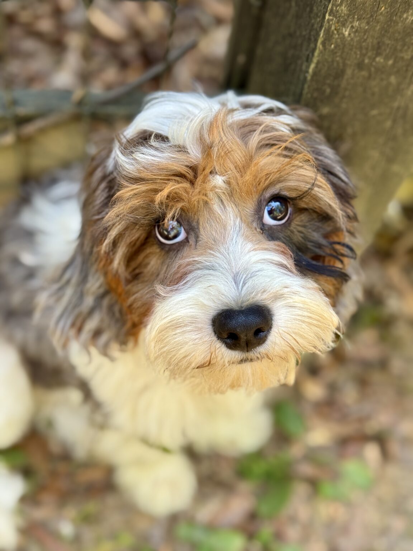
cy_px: 276
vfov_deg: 39.7
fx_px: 764
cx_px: 206
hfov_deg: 30.3
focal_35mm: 48
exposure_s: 1/129
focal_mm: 6.76
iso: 50
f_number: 1.78
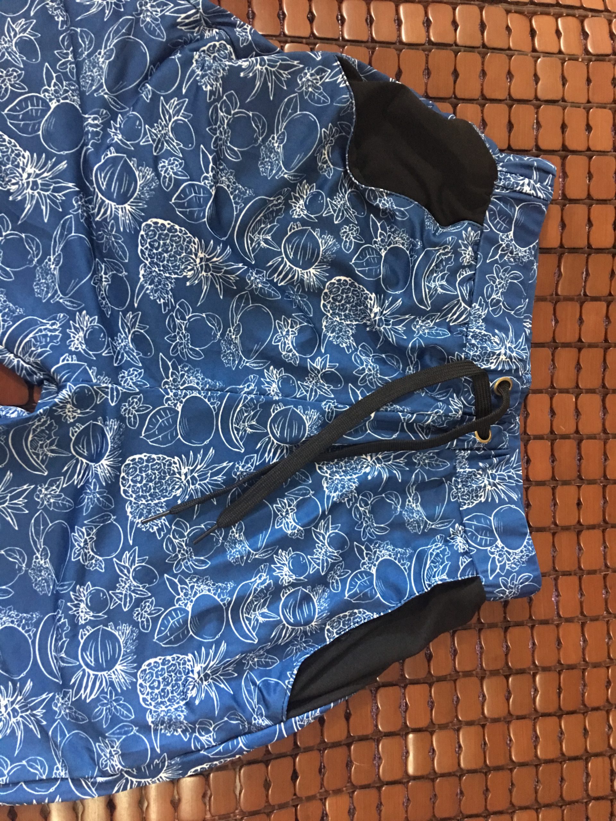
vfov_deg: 61.7
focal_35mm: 29
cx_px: 308
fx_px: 688
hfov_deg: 48.2
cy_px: 410
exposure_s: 1/8
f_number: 2.2
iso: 160
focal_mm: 4.15
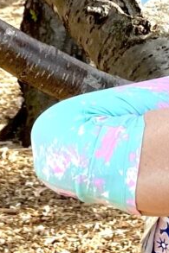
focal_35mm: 189
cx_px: 168
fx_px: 1332
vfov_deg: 10.5
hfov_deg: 7.2
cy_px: -129
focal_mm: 5.7
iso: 50
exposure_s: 1/1511
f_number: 1.5
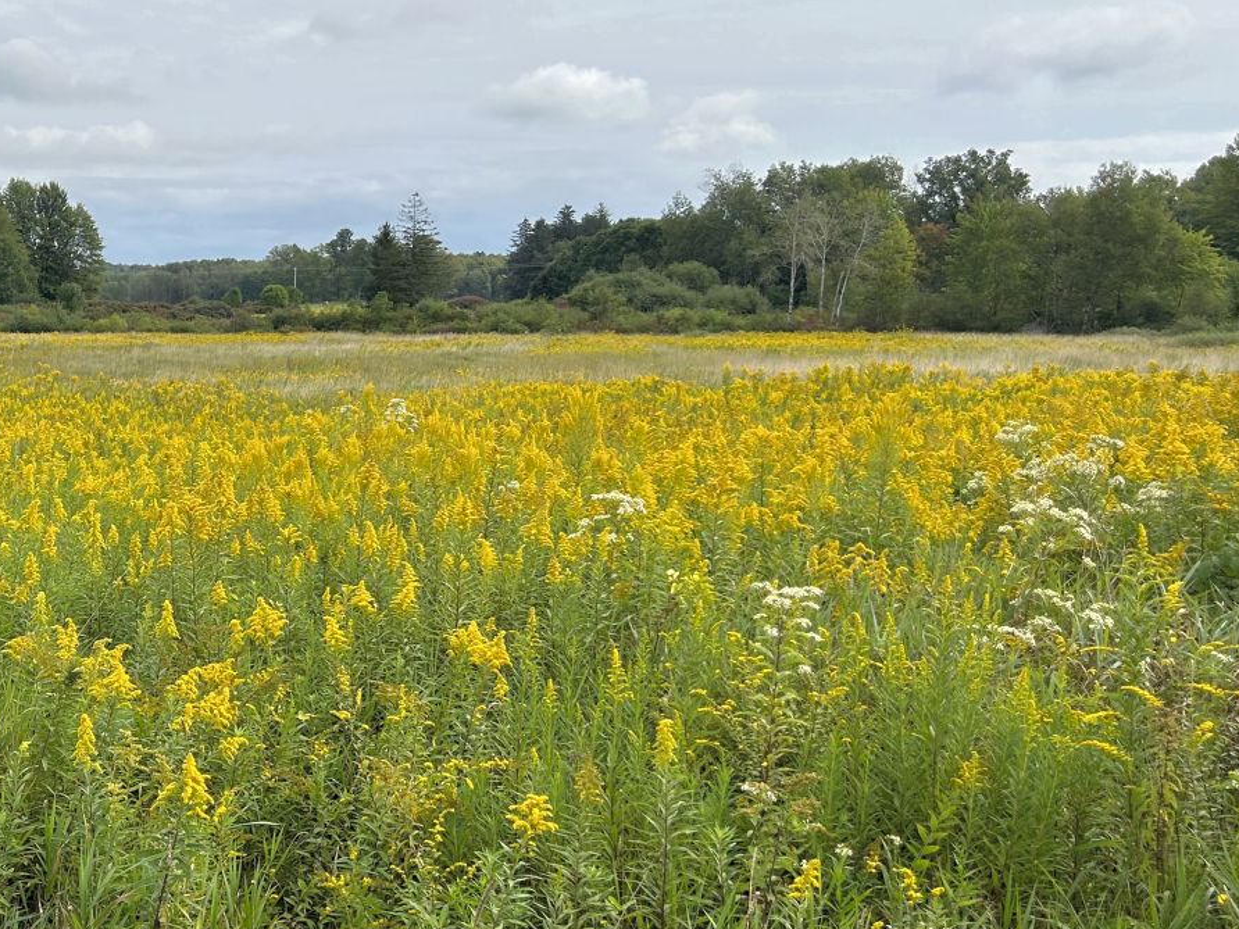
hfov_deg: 37.8
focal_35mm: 47
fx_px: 1682
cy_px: 505
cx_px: 127
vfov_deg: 30.9
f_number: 1.5
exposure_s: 1/6579
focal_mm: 5.7
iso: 50
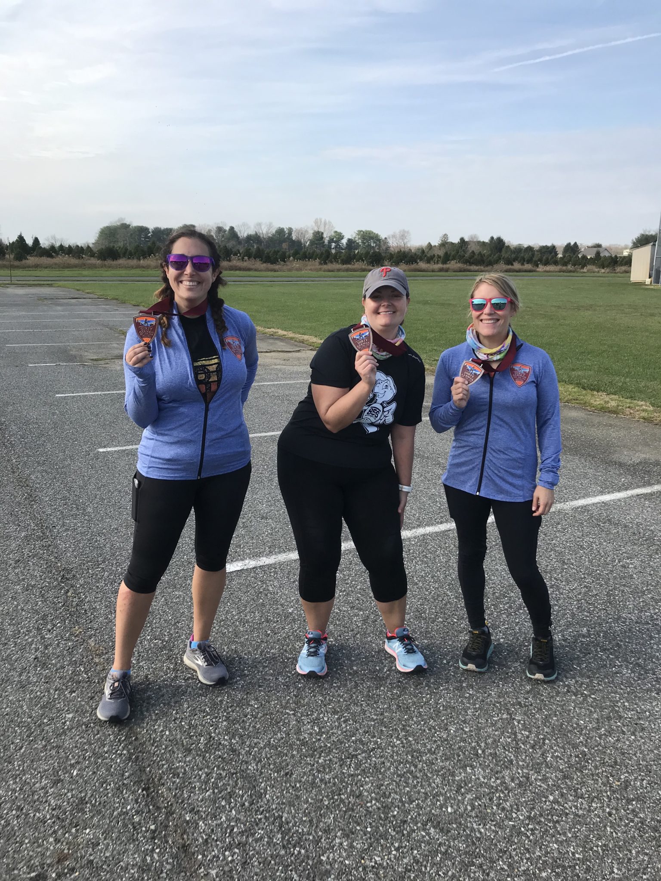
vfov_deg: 63.4
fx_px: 713
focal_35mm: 28
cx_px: 330
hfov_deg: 49.7
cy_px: 440
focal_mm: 3.99
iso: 20
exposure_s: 1/1520
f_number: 1.8
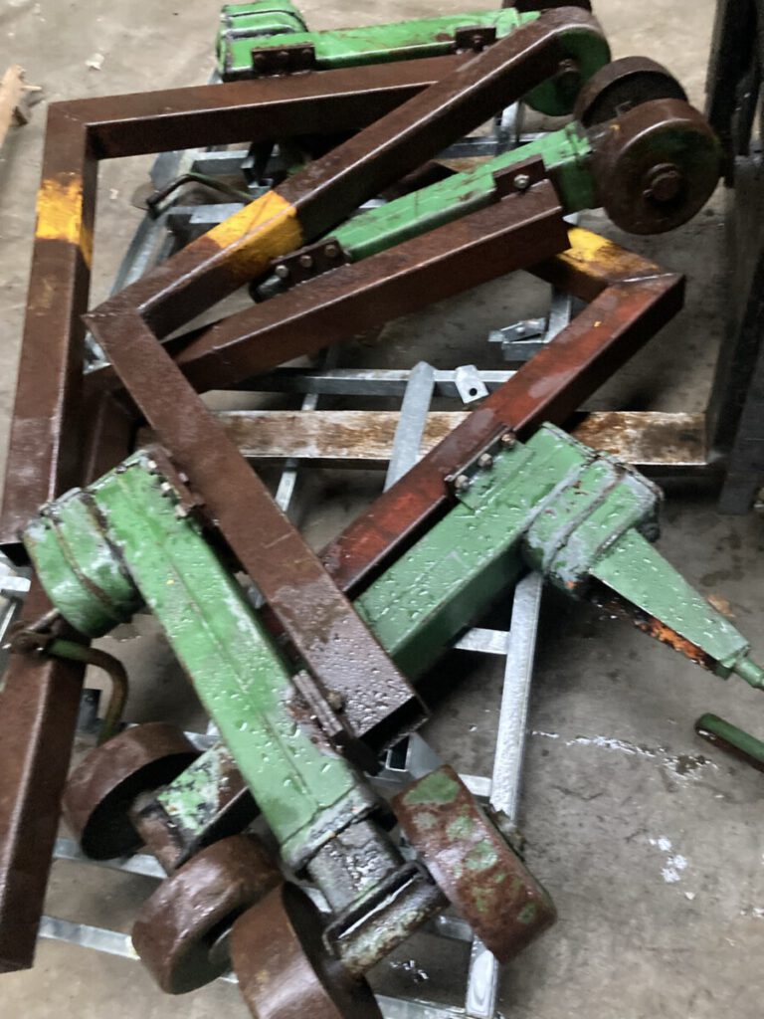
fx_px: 824
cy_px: 510
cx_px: 382
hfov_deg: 49.7
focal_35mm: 28
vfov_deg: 63.4
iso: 640
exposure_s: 1/26
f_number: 1.8
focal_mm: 3.99
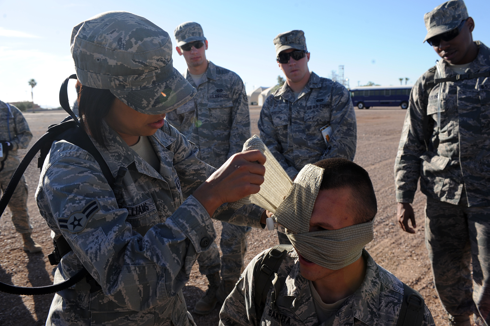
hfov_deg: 65.5
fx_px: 381
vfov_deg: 46.3
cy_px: 163
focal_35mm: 28
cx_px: 245
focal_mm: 28
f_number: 8
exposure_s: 1/320
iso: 200
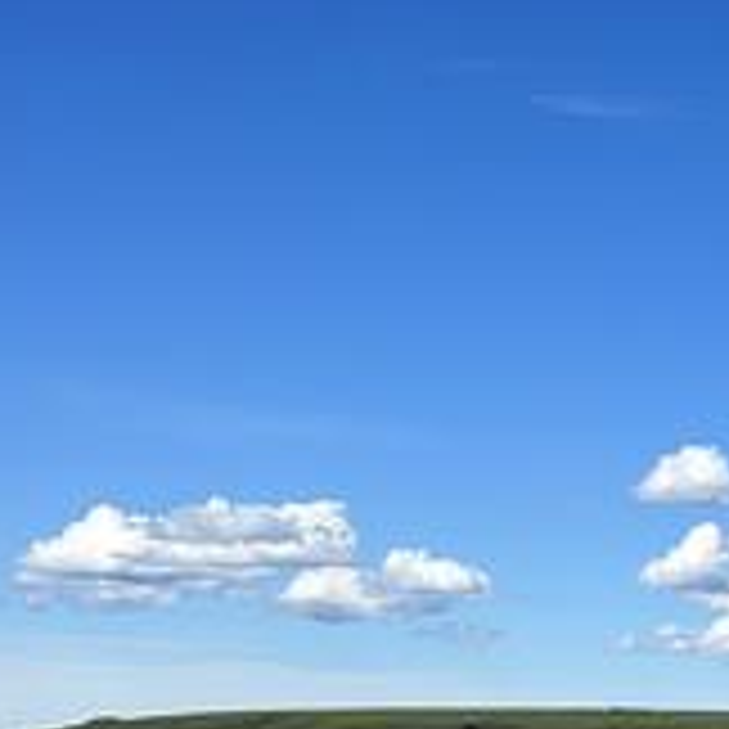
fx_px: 2359
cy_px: 839
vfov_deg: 16.9
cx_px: 1314
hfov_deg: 15.2
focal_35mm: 99
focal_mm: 5.7
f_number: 1.5
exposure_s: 1/6211
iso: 50
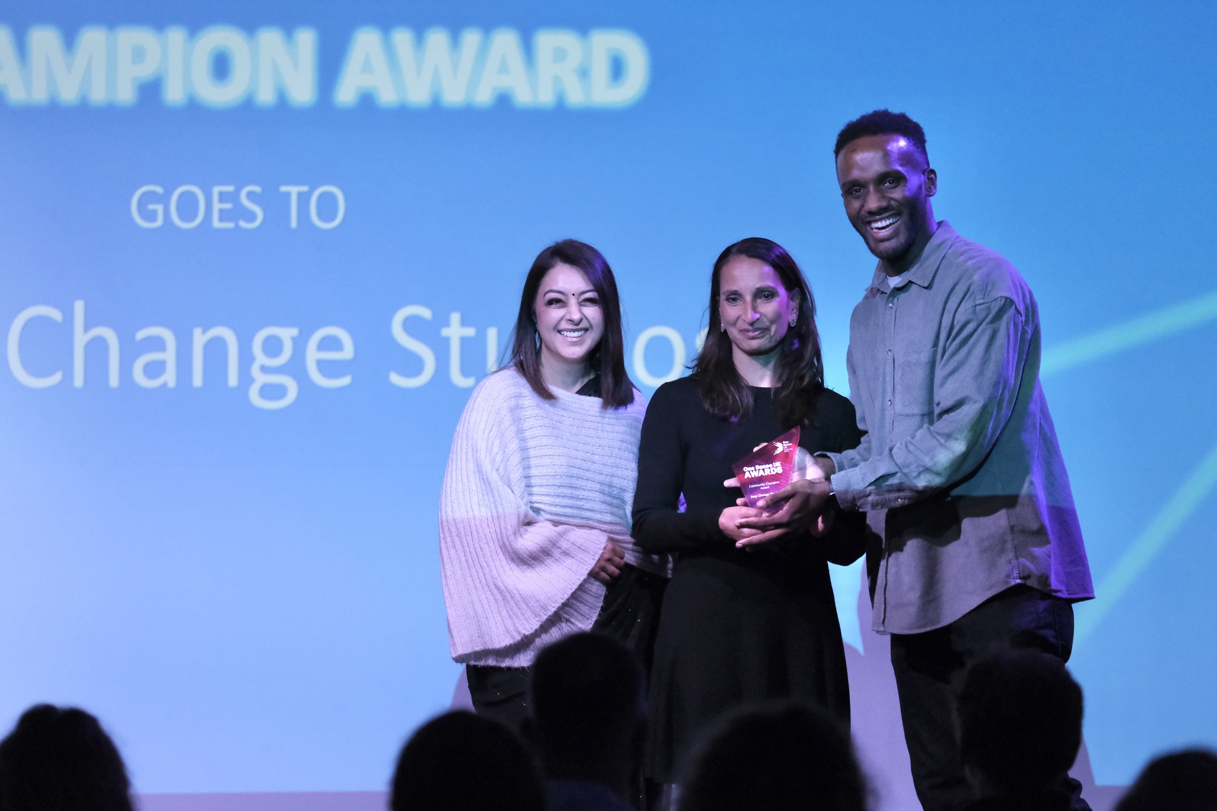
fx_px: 6558
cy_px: 406
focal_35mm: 194
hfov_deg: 10.6
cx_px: 608
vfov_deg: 7.1
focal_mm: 129.2
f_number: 2.8
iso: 5000
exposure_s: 1/500
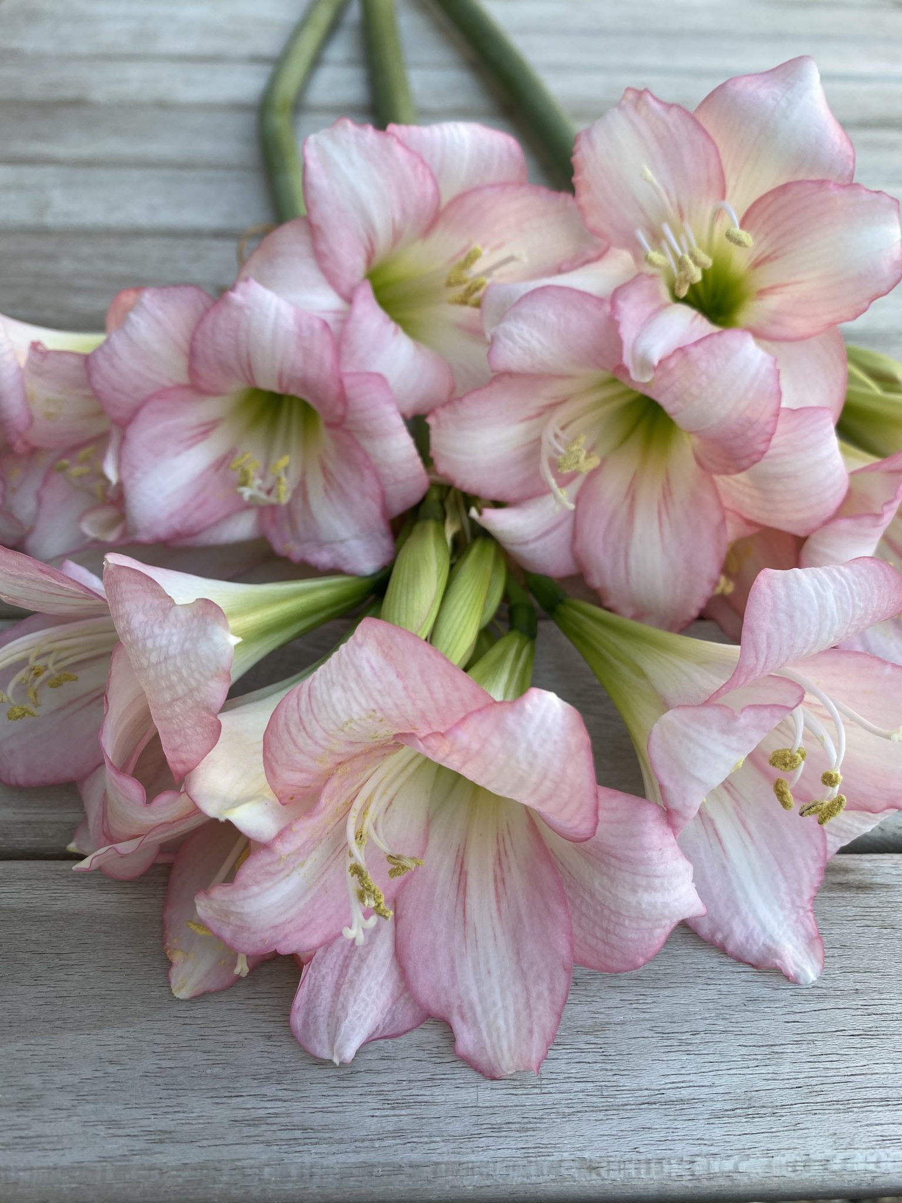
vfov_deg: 67.3
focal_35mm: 26
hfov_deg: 53.1
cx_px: 451
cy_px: 602
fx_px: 903
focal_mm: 4.25
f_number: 1.8
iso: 32
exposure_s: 1/296
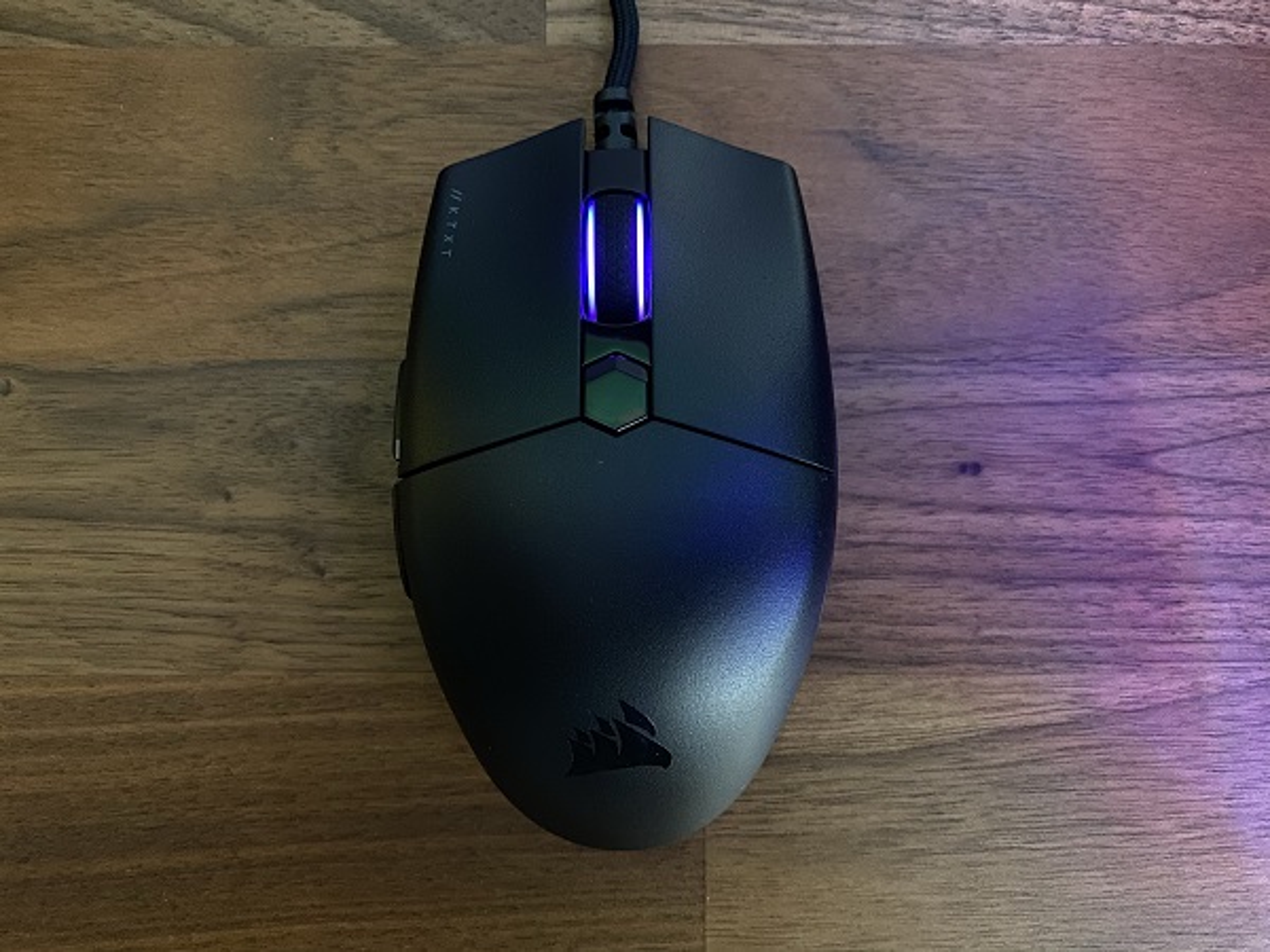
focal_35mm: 26
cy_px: 476
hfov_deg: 67.3
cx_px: 635
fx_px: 954
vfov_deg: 53.1
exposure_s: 1/37
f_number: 1.8
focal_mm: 4.25
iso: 1600
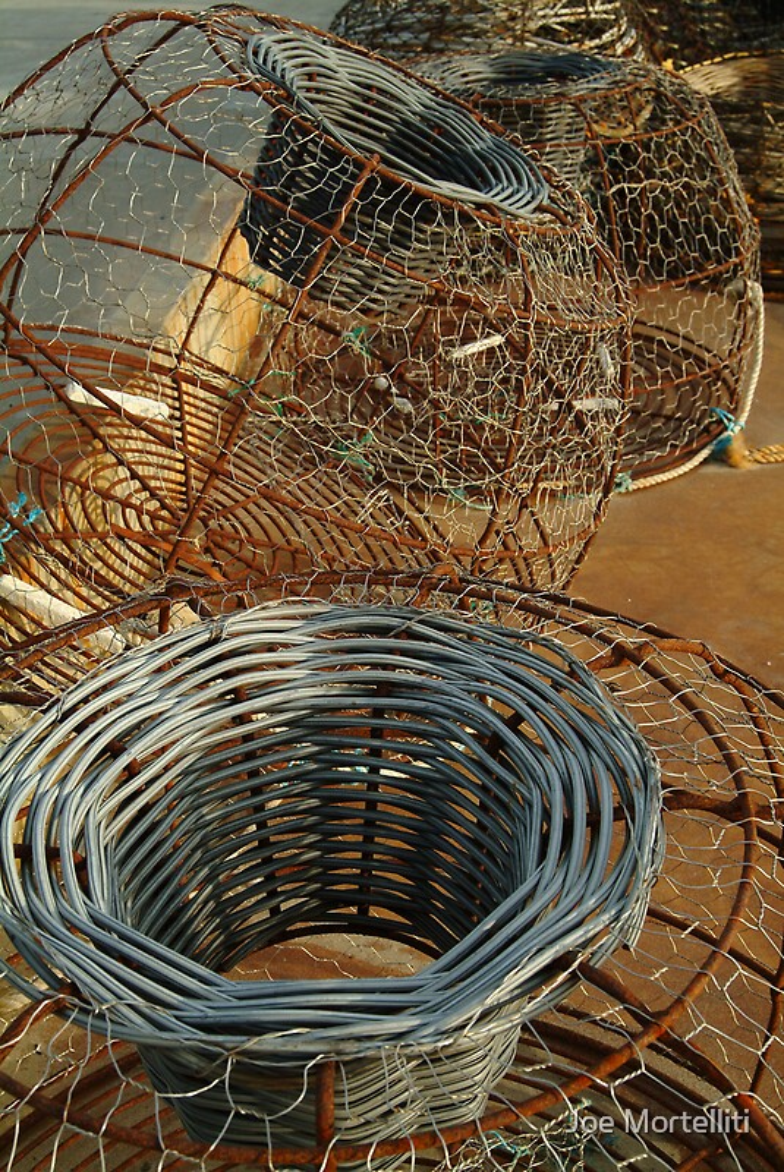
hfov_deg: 32.0
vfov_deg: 46.4
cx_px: 392
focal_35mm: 42
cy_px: 586
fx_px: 1369
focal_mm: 28
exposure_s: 1/250
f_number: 8
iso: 200
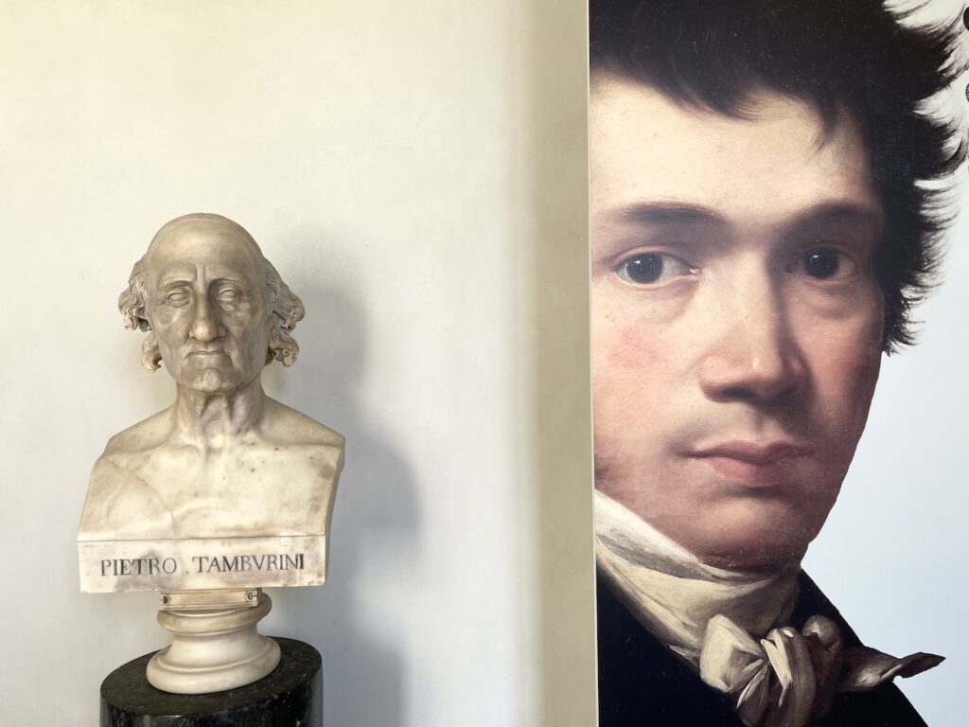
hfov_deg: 67.3
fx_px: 728
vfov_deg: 53.1
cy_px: 364
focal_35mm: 26
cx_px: 484
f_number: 1.6
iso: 32
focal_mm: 5.1
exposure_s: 1/121
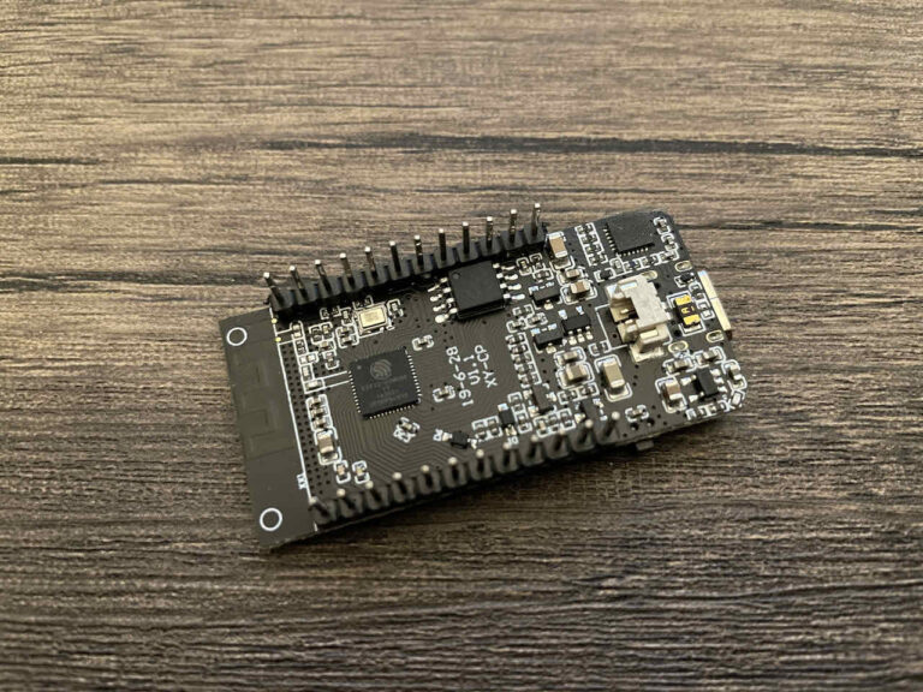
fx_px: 693
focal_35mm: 26
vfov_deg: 53.1
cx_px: 462
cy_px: 346
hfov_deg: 67.3
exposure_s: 1/14
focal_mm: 4.2
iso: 500
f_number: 1.6
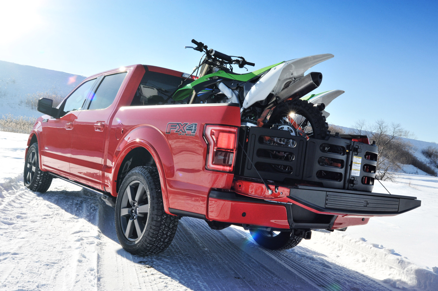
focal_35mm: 35
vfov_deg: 37.8
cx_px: 219
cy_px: 146
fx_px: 426
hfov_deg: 54.5
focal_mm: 35
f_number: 22
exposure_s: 1/250
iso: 800
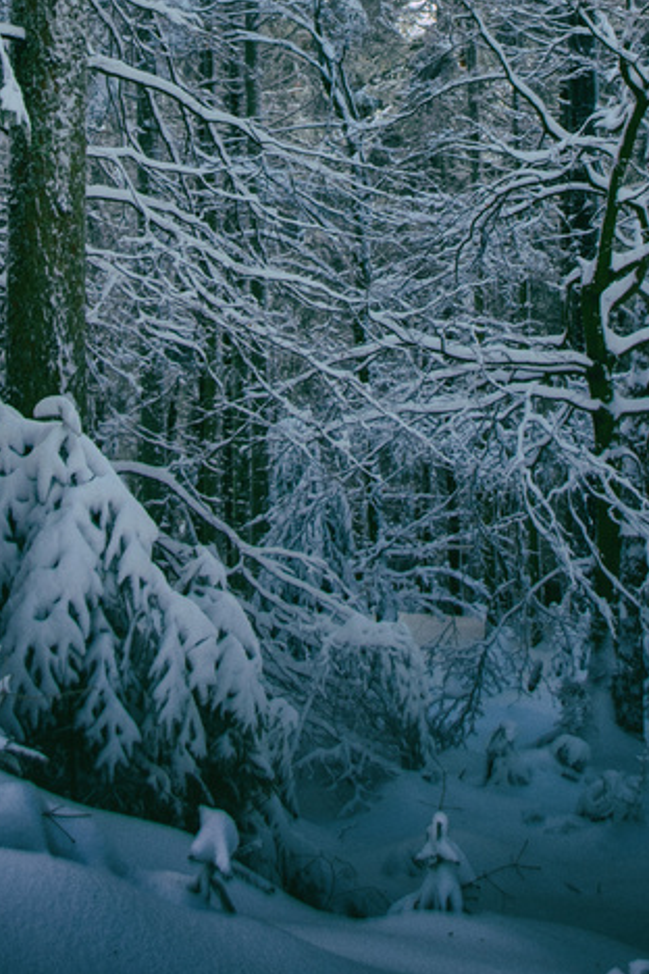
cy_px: -65
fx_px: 2434
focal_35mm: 90
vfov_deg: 21.6
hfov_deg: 15.2
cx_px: 354
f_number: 6.3
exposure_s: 1/250
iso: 200
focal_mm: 26
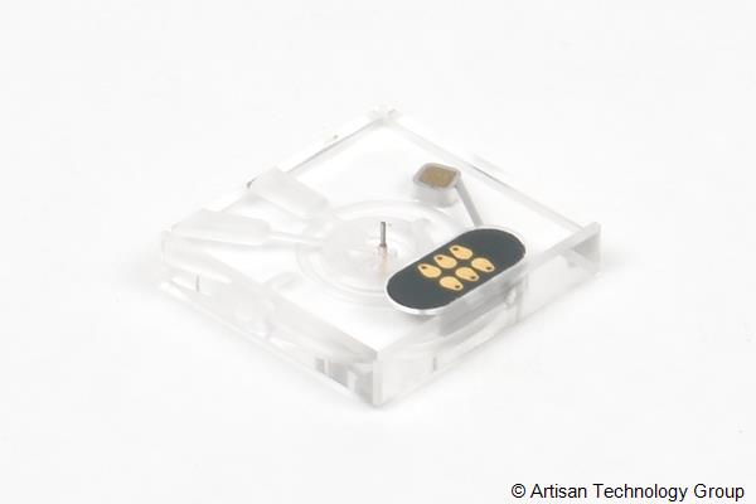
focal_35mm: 82
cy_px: 252
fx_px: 1732
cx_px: 378
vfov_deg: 16.6
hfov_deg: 24.6
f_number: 14
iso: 200
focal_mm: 55
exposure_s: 1/200
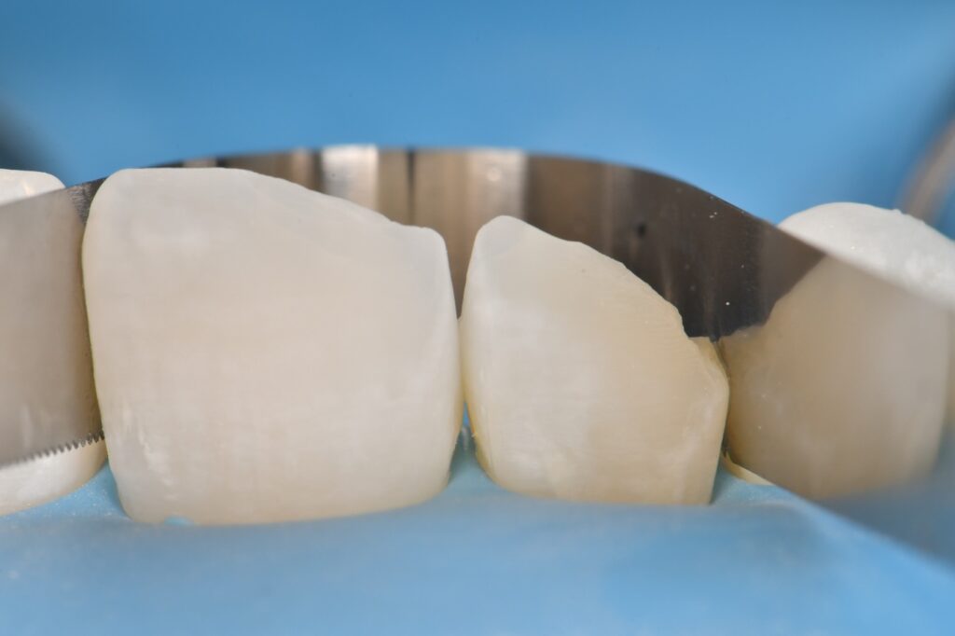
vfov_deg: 8.7
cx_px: 478
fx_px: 4163
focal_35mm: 157
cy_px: 318
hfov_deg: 13.1
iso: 200
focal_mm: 105
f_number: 32
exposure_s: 1/250
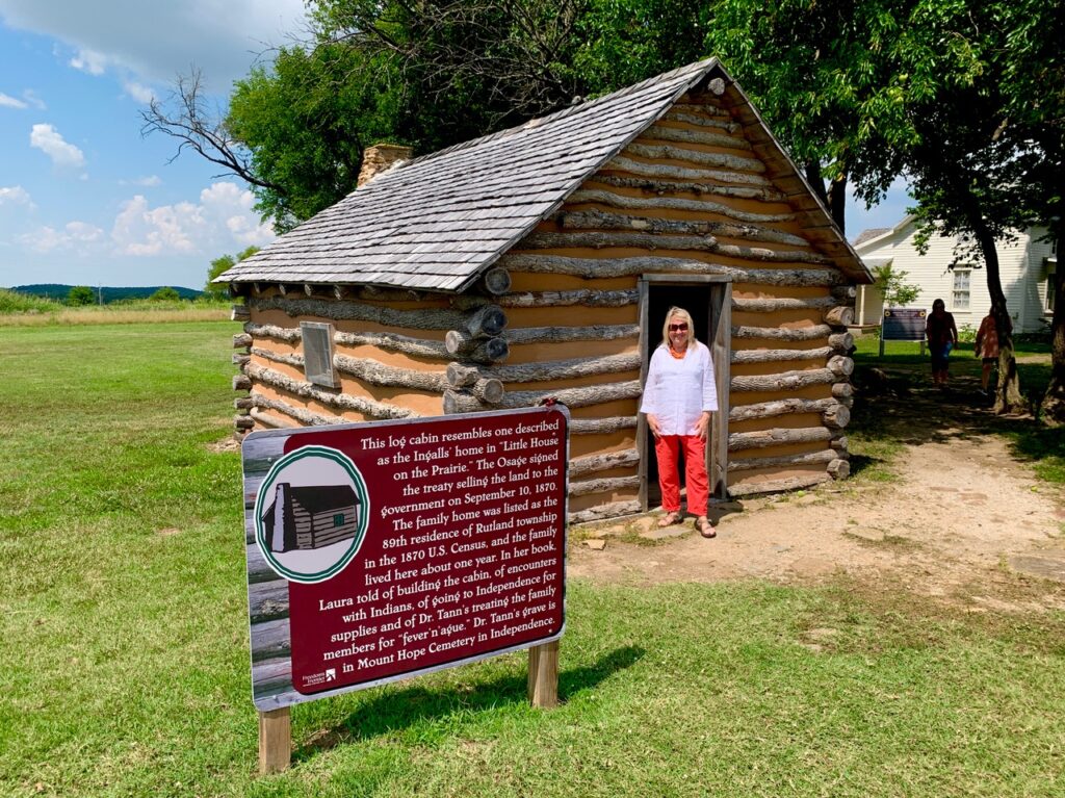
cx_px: 532
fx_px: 800
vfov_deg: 53.0
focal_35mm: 26
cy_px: 399
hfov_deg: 67.3
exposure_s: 1/1992
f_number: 1.8
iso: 25
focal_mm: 4.25
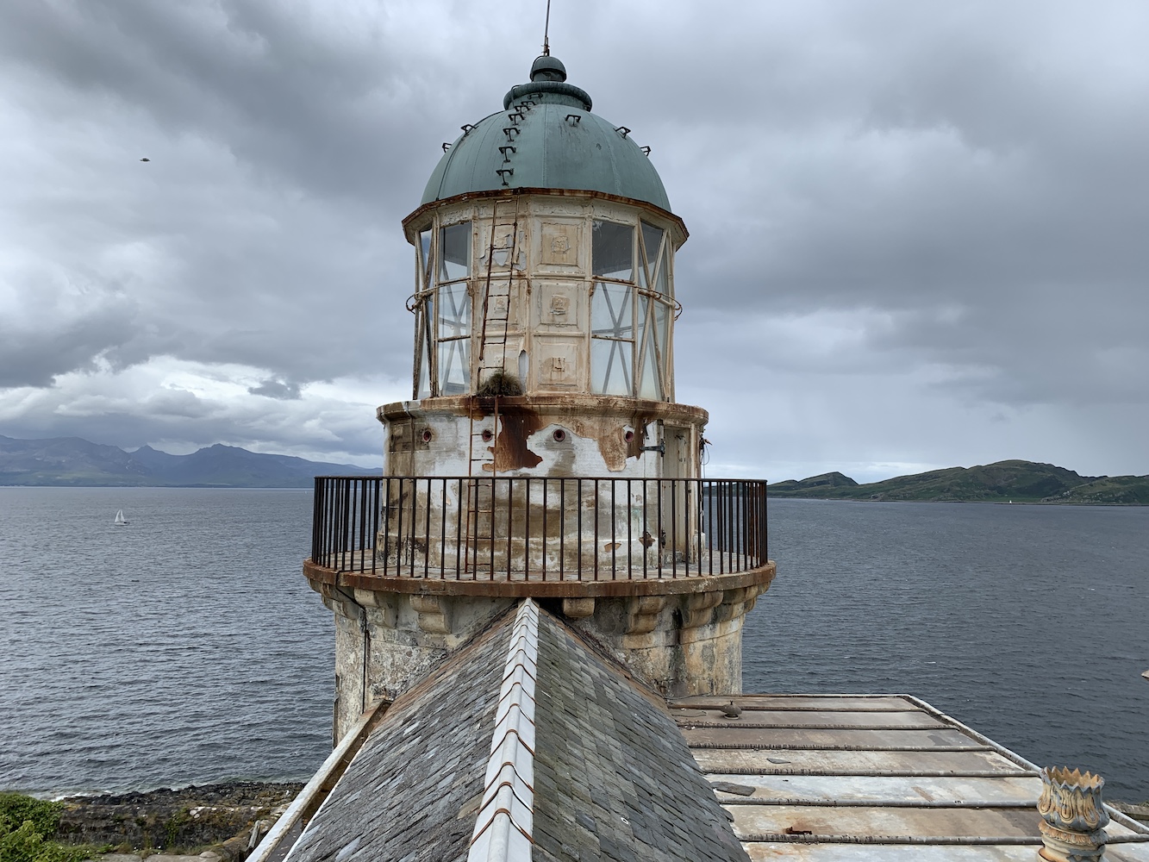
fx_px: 863
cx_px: 574
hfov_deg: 67.3
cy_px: 431
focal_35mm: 26
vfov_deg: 53.1
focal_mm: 4.25
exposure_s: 1/1065
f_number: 1.8
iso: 25
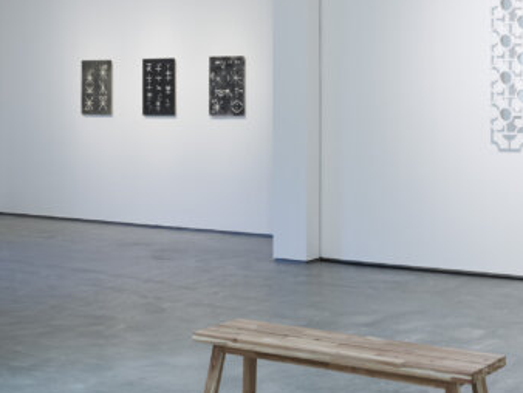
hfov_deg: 31.8
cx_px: 371
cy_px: 182
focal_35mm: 60
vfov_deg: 24.4
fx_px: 907
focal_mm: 45
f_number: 11
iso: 100
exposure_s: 1/1.67
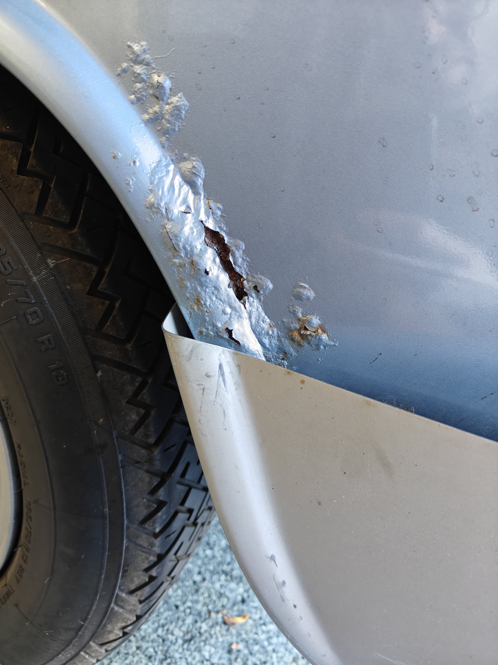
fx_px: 460
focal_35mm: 24
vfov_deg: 71.6
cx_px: 249
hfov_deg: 56.8
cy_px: 332
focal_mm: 5.59
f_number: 1.8
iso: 400
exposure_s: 1/60
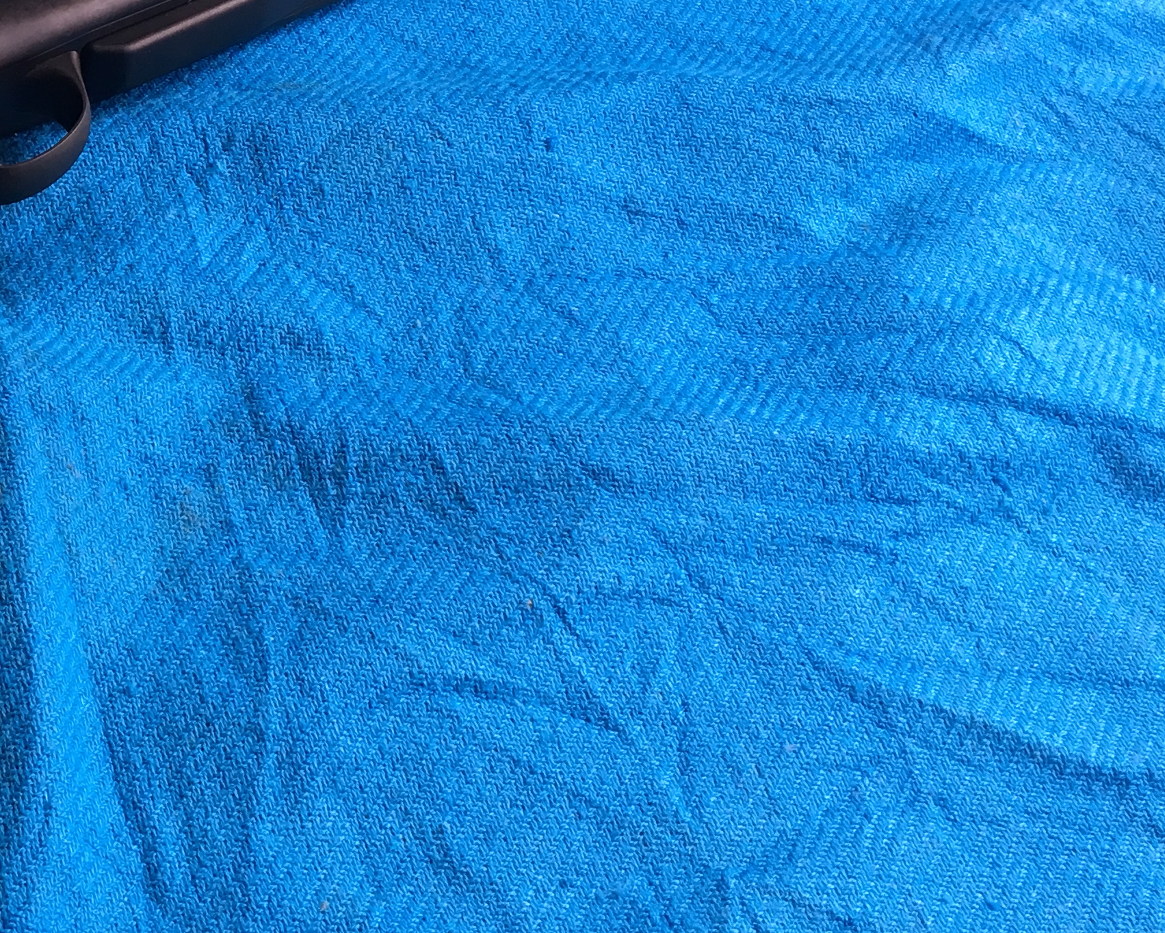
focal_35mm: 67
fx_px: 2311
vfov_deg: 22.5
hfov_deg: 26.6
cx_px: -28
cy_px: 194
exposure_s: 1/33
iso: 25
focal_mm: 4.15
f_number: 2.2
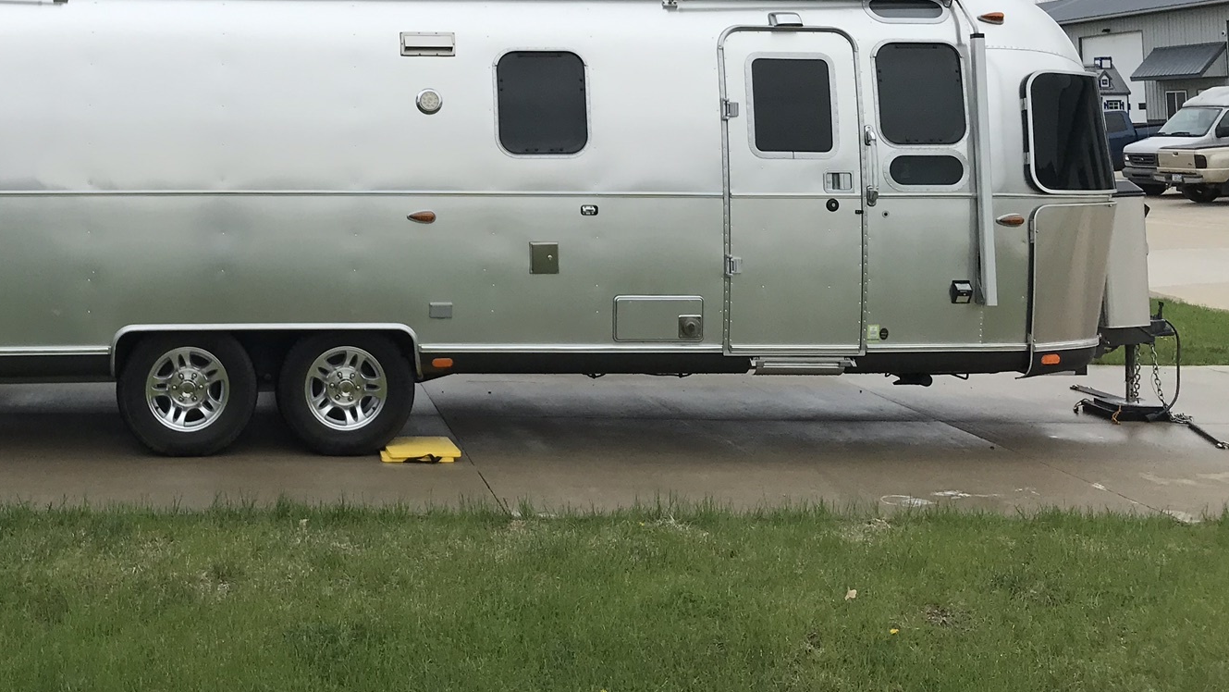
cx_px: 349
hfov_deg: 42.7
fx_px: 1532
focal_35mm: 47
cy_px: 81
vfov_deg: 24.8
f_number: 1.8
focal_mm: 3.99
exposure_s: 1/1429
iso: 20
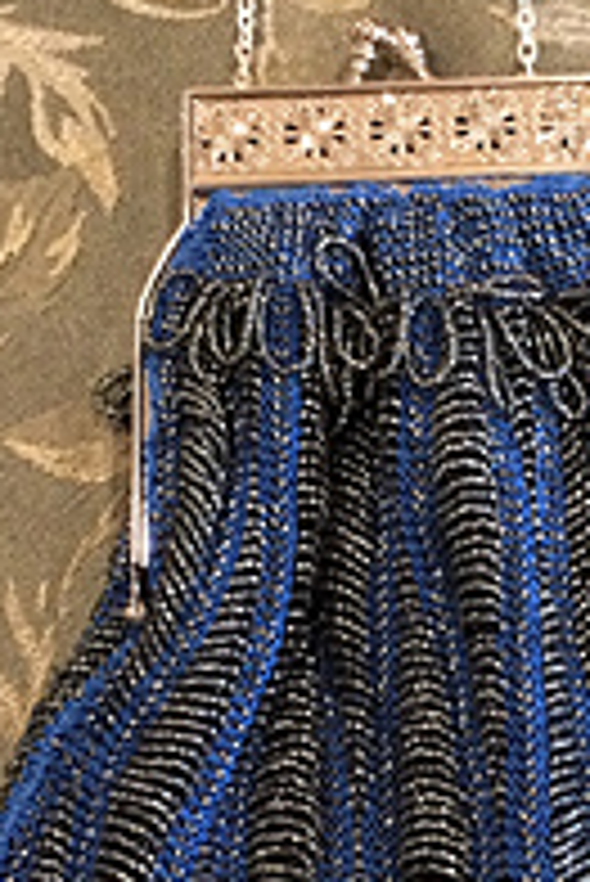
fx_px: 1889
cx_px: 421
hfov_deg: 17.7
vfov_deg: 26.3
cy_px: 518
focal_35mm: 77
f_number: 2.2
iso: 320
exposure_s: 1/20
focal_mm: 4.15
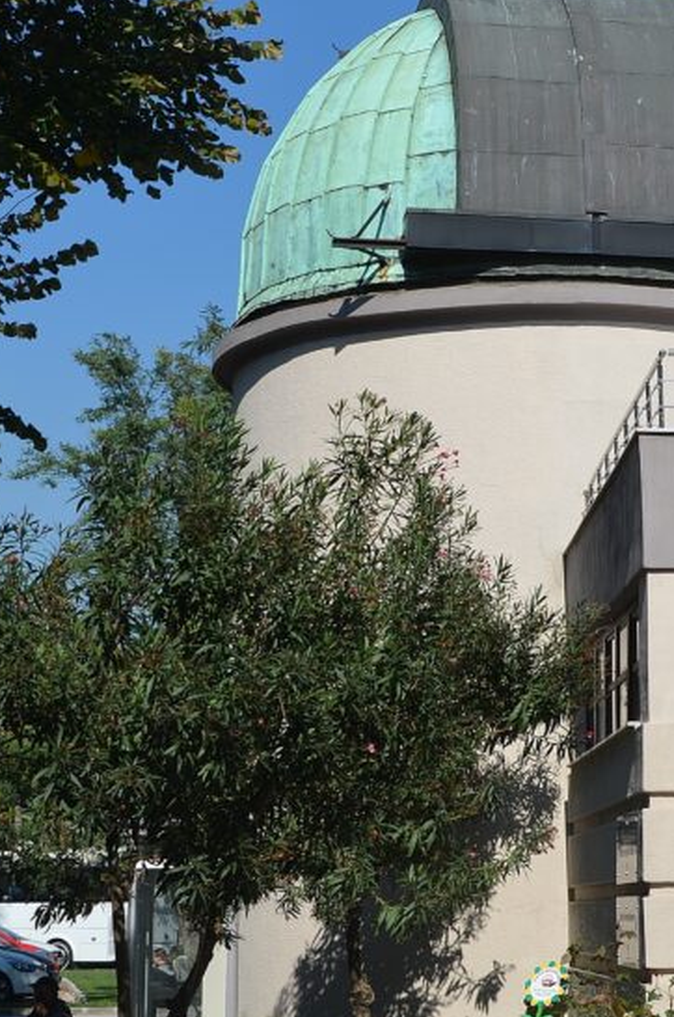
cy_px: 408
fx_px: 2537
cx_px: 482
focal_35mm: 90
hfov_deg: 15.1
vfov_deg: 22.6
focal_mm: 32
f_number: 8
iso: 100
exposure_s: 1/320
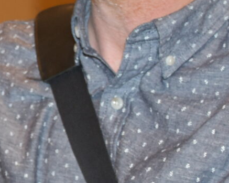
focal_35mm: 190
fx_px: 1285
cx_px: -162
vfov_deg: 8.1
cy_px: -7
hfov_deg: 9.7
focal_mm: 23
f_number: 4.5
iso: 640
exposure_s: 1/60
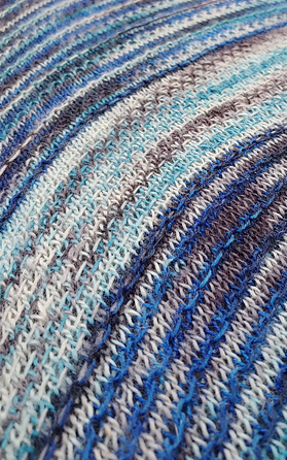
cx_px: 214
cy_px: 169
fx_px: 475
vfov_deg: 50.9
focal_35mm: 38
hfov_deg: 33.0
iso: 100
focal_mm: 4.23
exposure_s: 1/60
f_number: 1.5
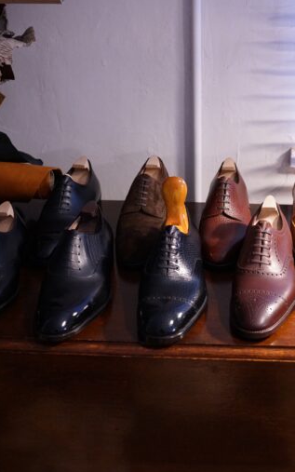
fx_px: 694
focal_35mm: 54
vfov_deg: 37.5
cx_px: 191
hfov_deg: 23.9
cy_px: 236
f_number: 3.5
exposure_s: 1/100
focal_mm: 35
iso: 4000
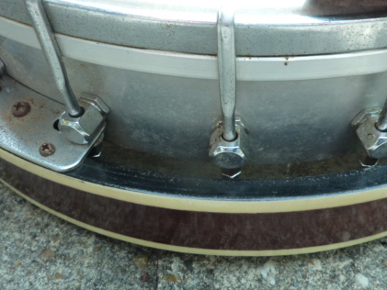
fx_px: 425
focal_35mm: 38
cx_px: 245
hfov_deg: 48.4
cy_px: 152
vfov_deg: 37.7
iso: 125
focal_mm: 4.1
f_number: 4
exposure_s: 1/125
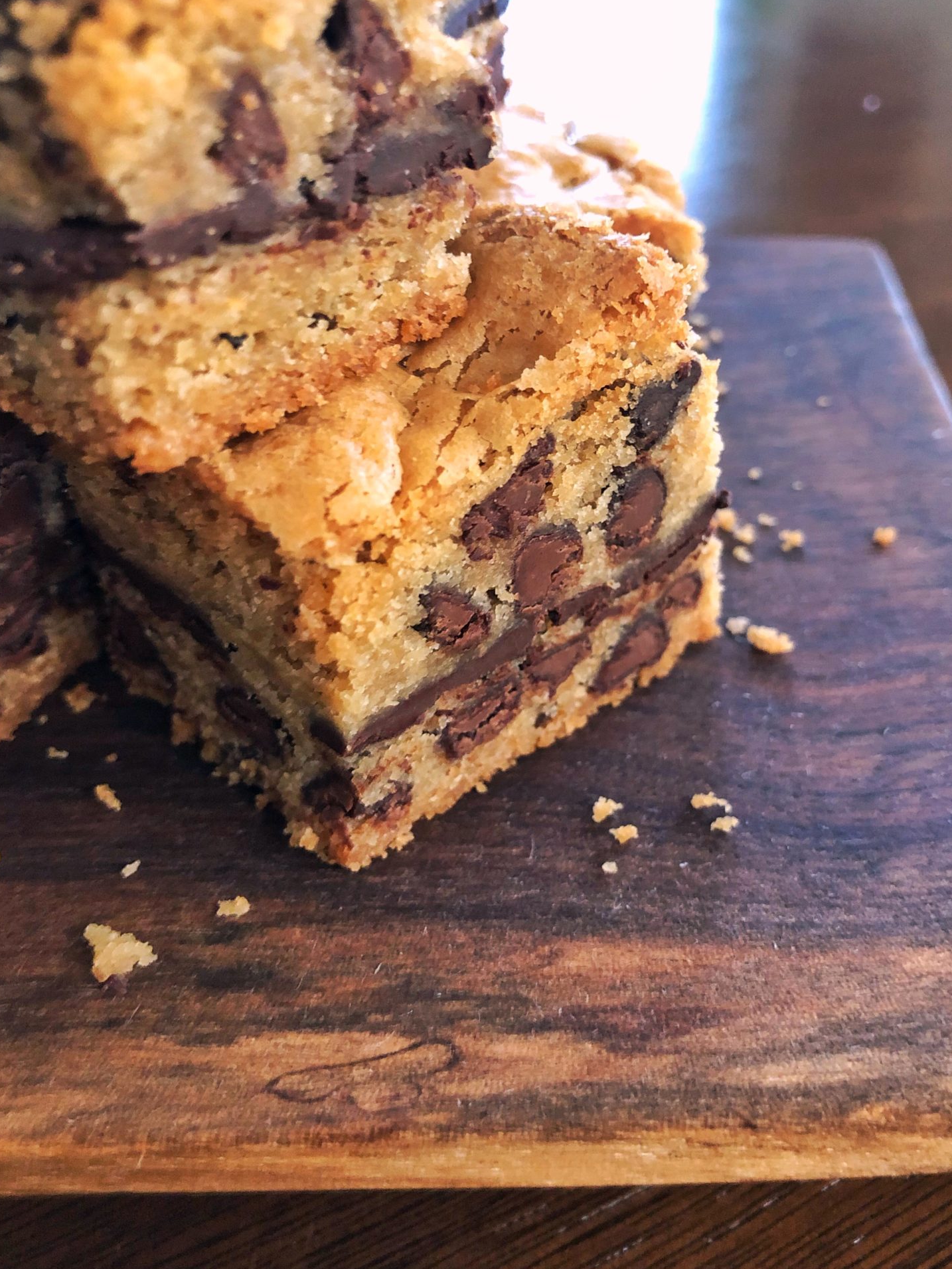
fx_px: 1100
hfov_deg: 46.8
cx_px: 461
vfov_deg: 59.9
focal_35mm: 30
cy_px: 614
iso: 100
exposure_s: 1/5
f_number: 1.8
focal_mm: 4
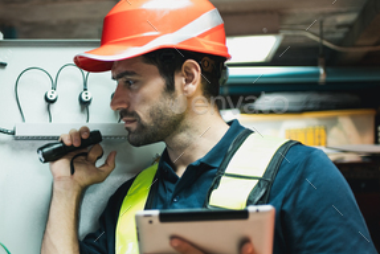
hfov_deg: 26.9
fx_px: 761
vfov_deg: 18.9
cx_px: 26
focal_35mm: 72
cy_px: 167
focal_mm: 35
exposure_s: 1/60
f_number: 1.8
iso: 400
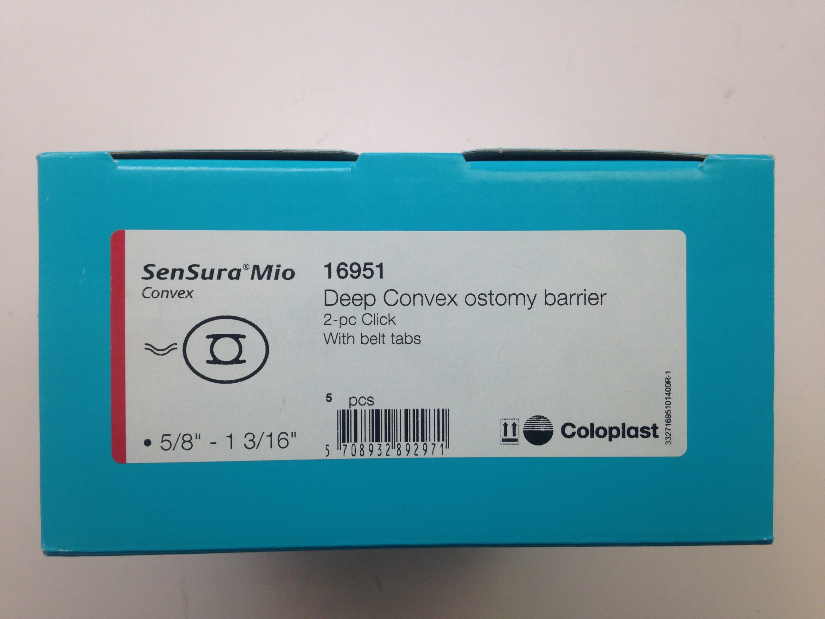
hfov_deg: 55.4
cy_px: 310
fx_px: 786
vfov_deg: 42.9
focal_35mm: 33
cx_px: 412
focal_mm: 4.12
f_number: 2.4
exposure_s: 1/60
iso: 50
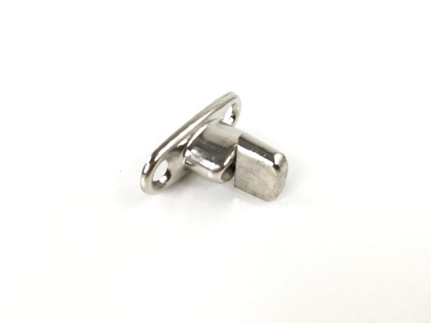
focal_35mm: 29
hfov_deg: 61.7
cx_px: 216
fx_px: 361
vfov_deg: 48.2
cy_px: 162
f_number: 2.2
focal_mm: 4.15
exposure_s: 1/33
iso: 32
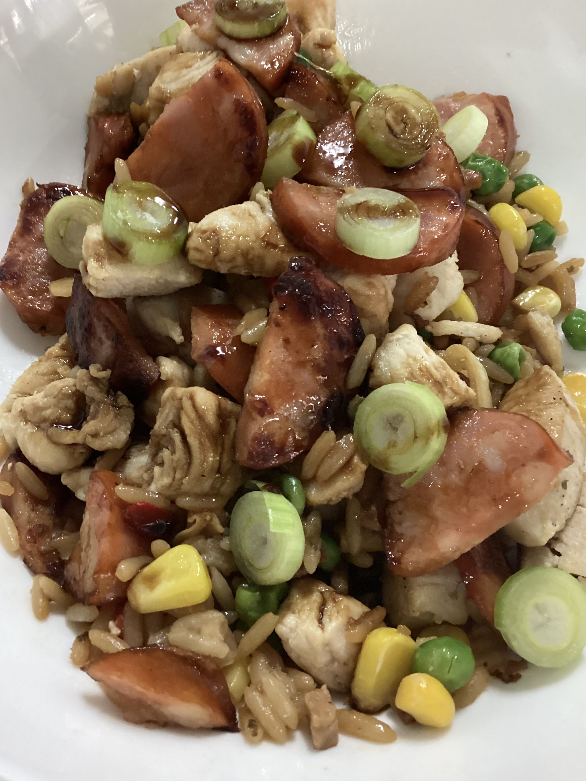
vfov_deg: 56.8
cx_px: 300
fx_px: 722
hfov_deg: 44.2
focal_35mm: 32
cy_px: 379
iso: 500
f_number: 2.4
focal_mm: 3.3
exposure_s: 1/25
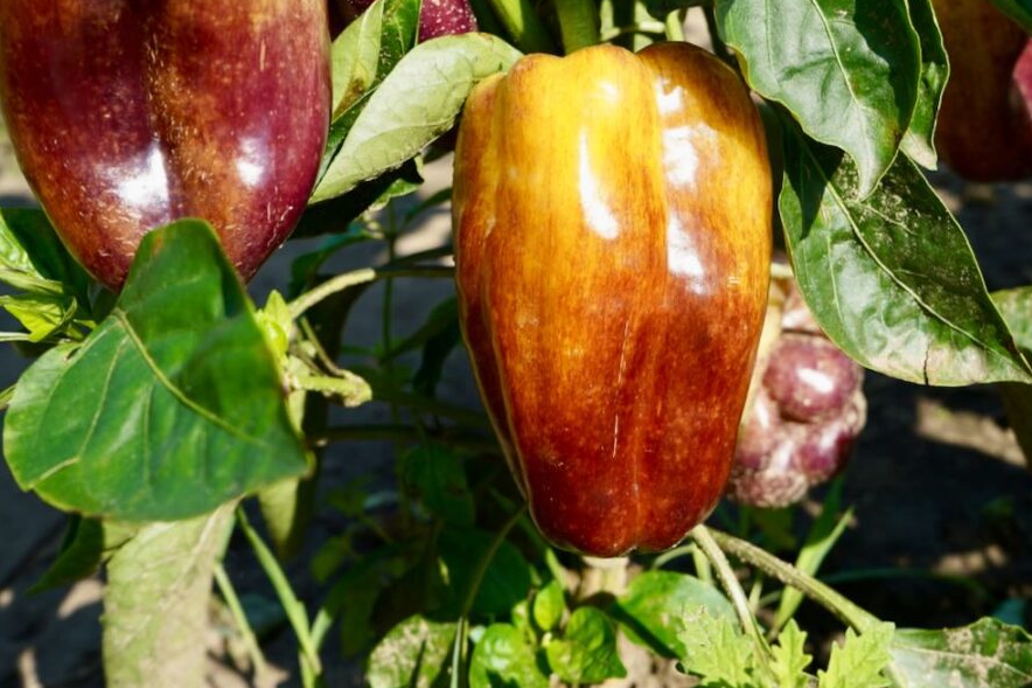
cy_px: 285
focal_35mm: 44
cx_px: 592
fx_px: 1261
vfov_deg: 30.4
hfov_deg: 44.4
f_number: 7.1
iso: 100
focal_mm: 36
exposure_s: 1/200
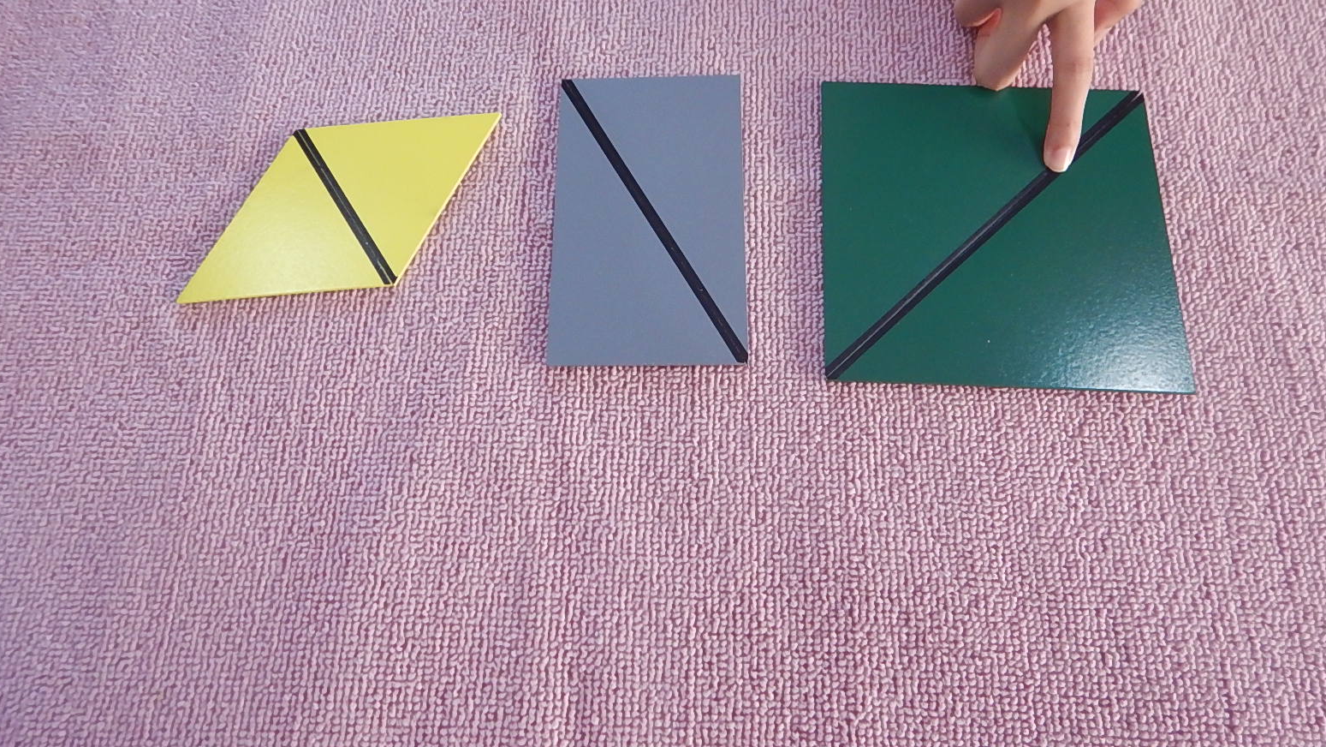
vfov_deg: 42.7
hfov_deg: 69.8
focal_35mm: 27
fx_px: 950
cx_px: 662
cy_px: 295
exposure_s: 1/30
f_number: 2.8
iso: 320
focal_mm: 4.3
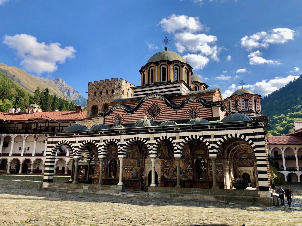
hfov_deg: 61.7
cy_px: 109
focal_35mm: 29
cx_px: 153
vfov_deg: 48.2
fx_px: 253
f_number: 1.8
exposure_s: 1/1412
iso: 20
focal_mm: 3.99
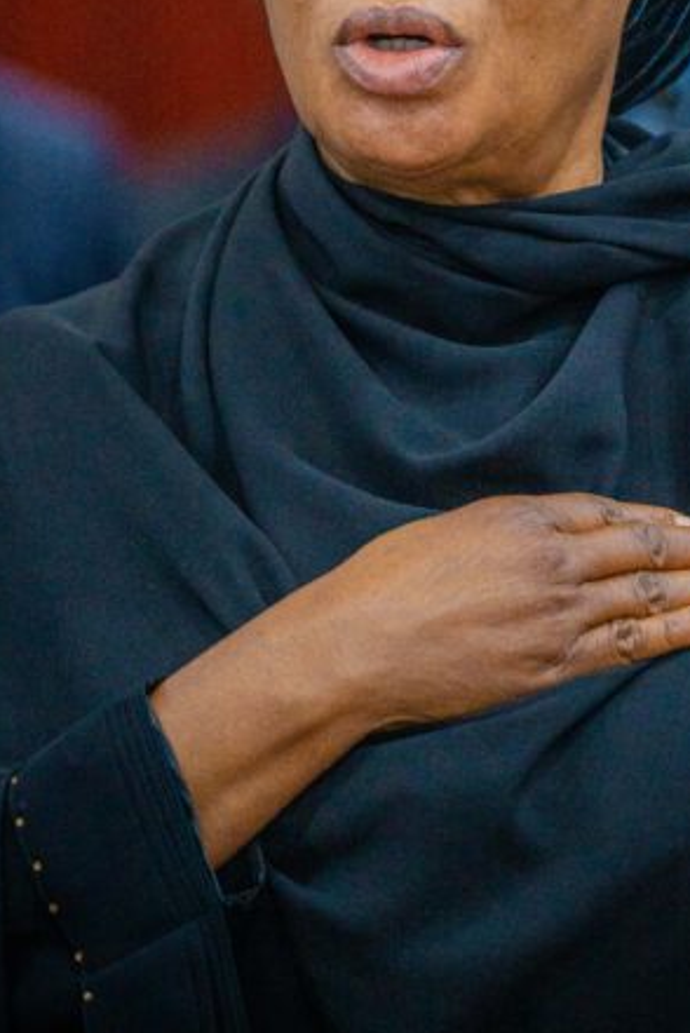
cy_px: -19
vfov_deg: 4.4
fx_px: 13347
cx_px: 438
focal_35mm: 465
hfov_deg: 3.0
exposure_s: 1/100
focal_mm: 200
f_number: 2.8
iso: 2500
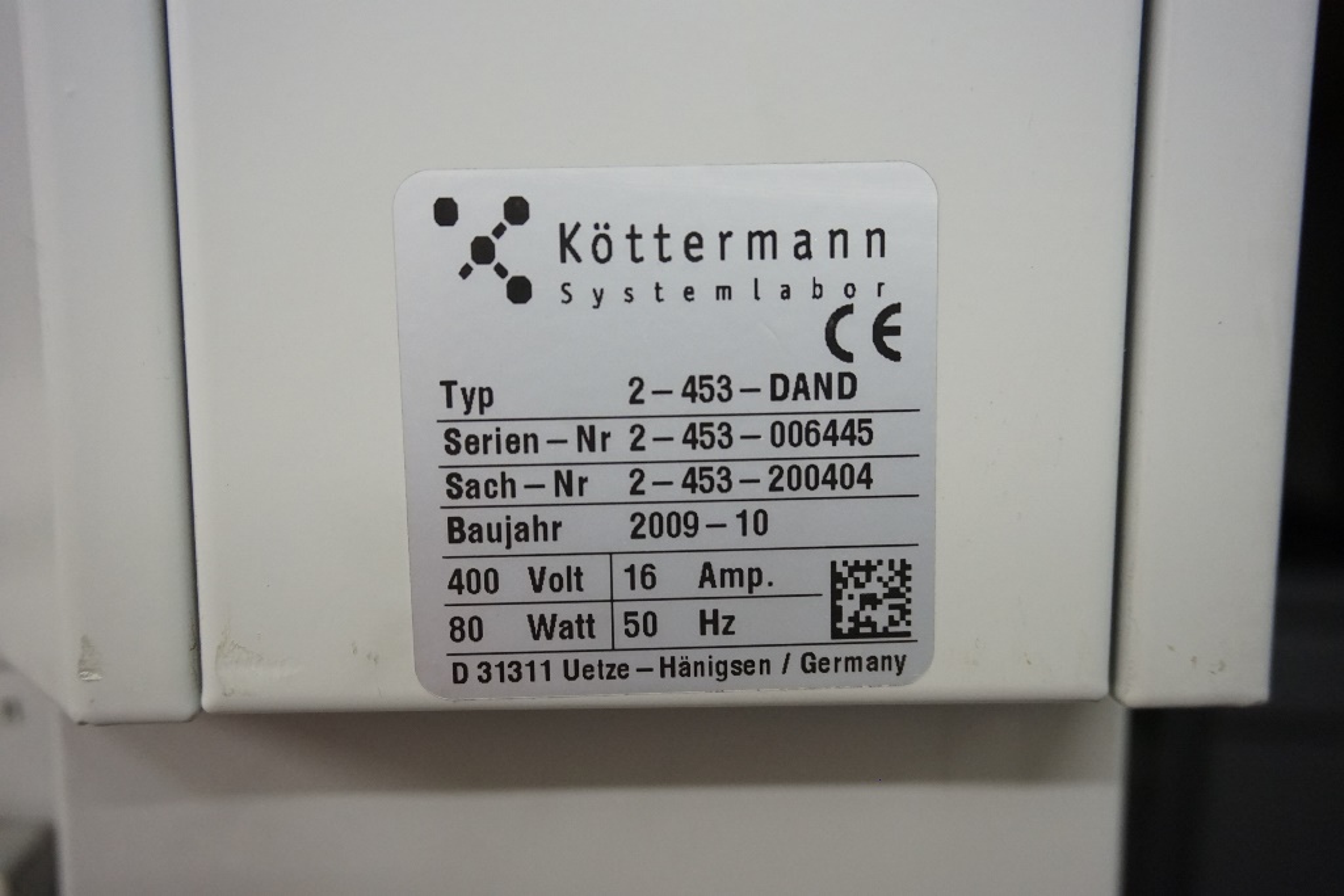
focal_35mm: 38
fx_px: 1400
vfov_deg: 35.5
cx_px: 672
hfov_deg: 51.3
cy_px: 448
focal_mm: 25
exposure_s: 1/60
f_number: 4.5
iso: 1600
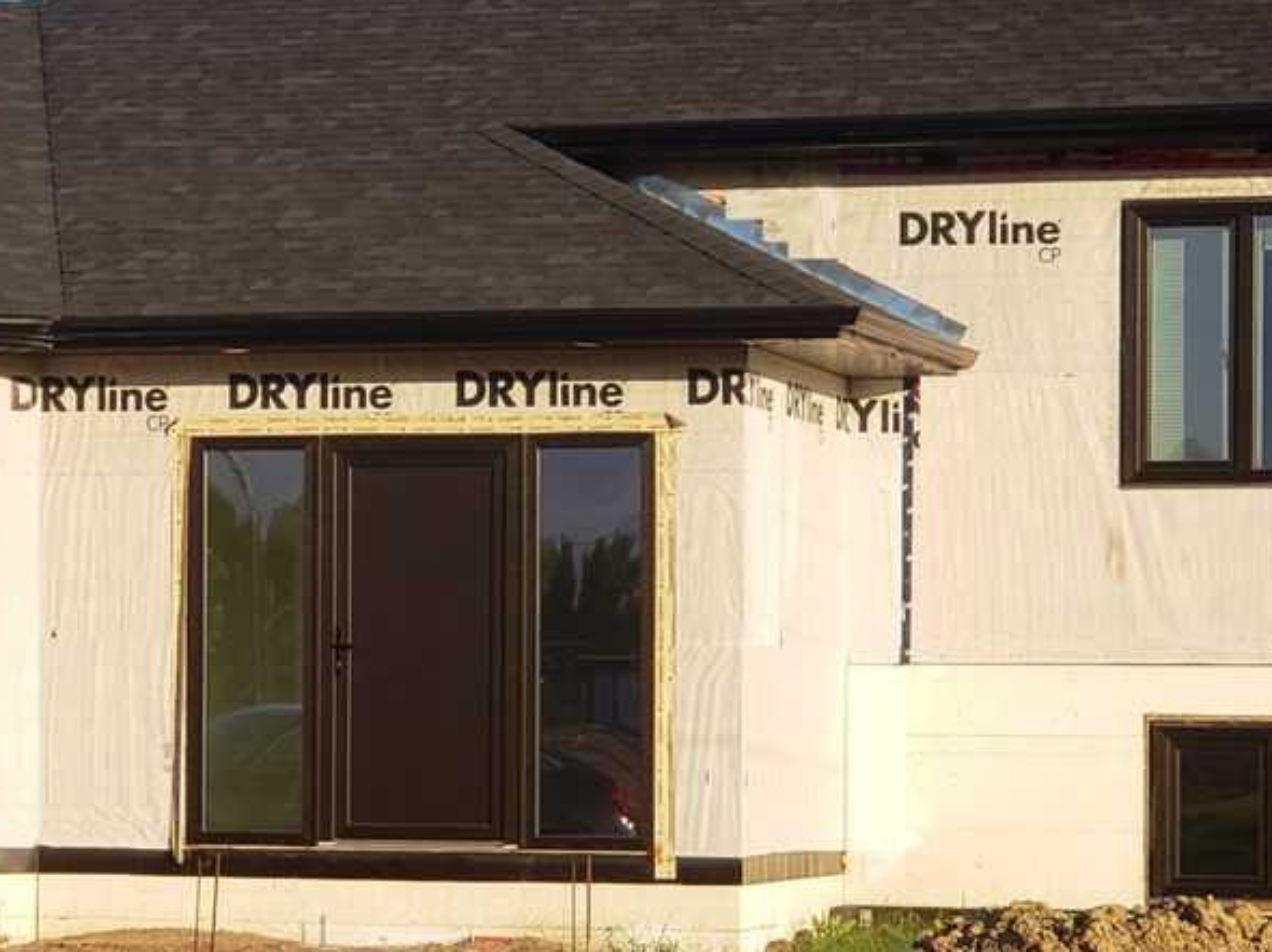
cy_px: 467
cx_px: 492
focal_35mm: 127
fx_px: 4665
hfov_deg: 15.5
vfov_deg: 11.7
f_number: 2.4
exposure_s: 1/497
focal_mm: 6
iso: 32
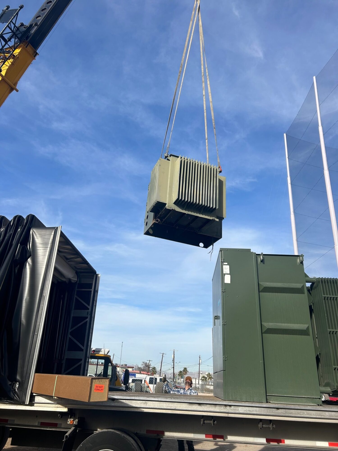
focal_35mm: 26
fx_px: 338
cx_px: 169
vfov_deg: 67.3
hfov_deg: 53.1
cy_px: 226
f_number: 1.5
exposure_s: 1/4274
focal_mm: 5.7
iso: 50
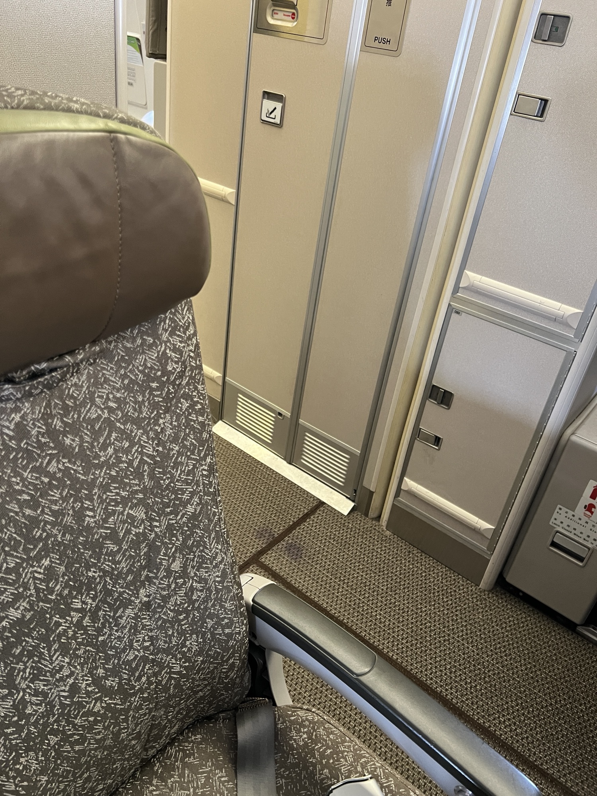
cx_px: 298
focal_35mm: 26
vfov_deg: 67.3
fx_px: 598
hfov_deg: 53.1
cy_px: 398
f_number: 1.5
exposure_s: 1/54
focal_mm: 5.7
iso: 400
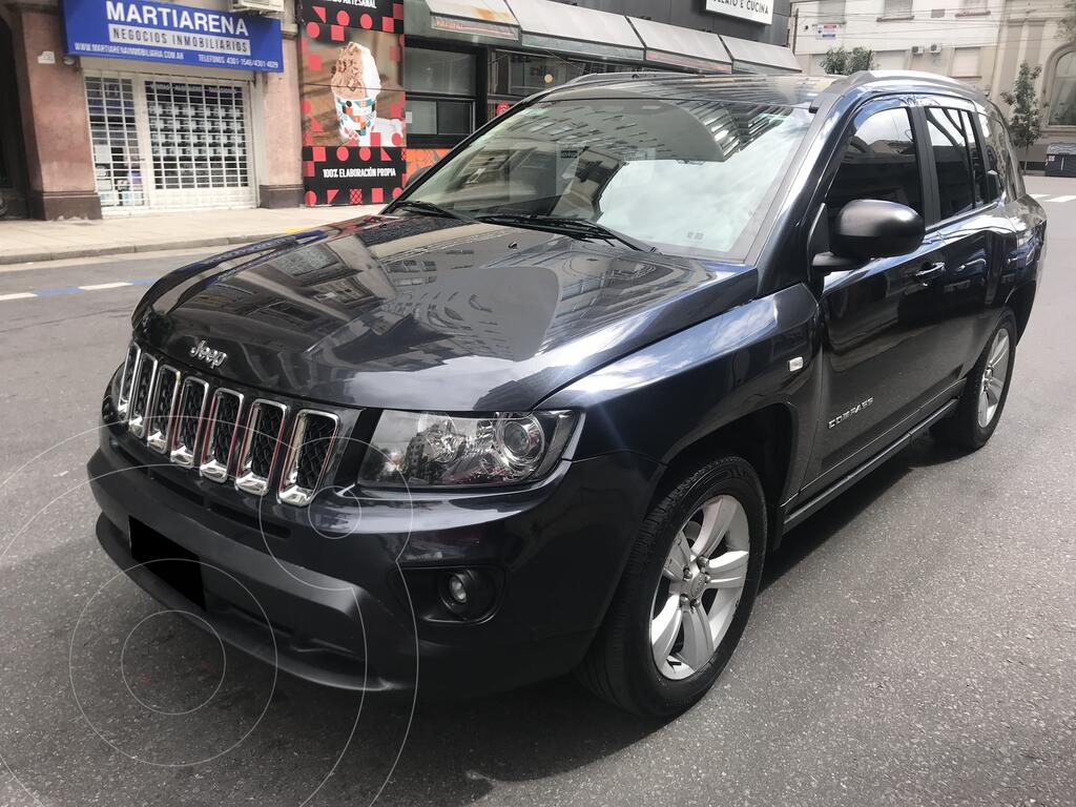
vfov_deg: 49.7
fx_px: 870
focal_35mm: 28
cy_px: 404
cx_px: 538
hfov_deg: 63.4
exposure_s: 1/674
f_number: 1.8
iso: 20
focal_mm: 3.99
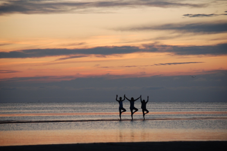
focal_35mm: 181
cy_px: 75
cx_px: 114
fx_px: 1141
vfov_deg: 7.6
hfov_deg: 11.4
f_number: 4.8
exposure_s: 1/125
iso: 280
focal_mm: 120
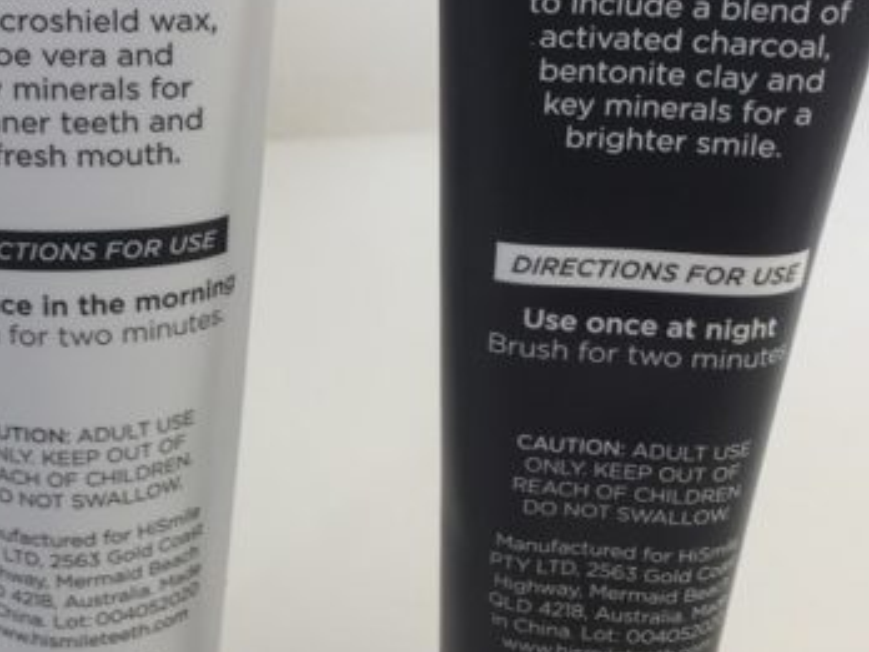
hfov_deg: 30.2
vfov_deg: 22.9
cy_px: 327
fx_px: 1607
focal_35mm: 64
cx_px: 330
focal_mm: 4.15
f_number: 2.2
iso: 40
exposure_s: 1/100
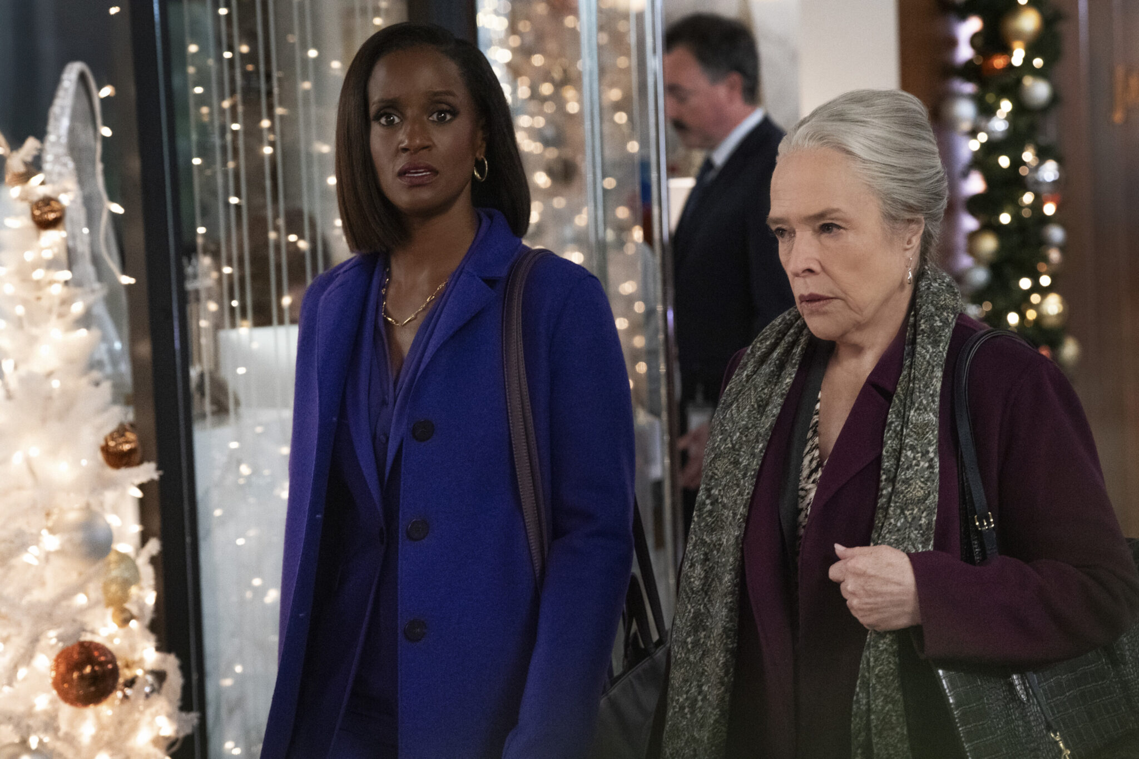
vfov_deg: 13.7
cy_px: 380
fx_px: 3163
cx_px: 570
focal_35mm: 100
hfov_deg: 20.4
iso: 10000
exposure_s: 1/320
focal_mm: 100
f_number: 5
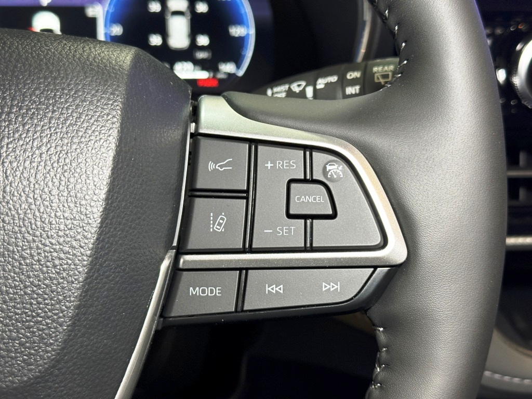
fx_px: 738
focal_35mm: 48
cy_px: 200
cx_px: 266
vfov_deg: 30.3
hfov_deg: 39.7
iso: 250
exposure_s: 1/40
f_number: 1.78
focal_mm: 6.86
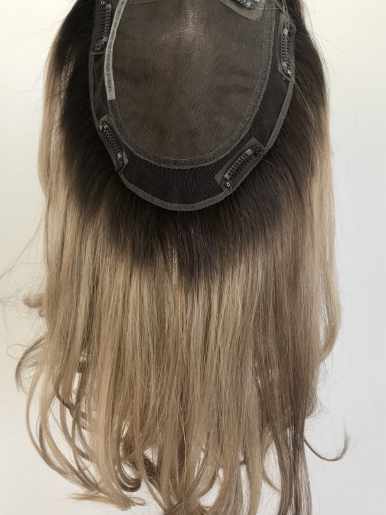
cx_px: 170
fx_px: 535
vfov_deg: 51.3
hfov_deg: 39.6
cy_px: 229
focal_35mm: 36
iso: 32
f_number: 1.8
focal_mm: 3.99
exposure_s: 1/60
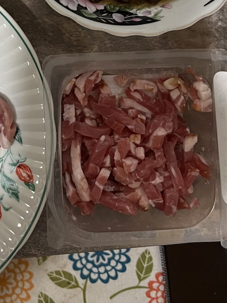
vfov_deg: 25.1
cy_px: -80
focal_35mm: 68
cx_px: -9
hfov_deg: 20.8
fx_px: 595
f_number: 1.6
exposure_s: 1/50
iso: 125
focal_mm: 5.1
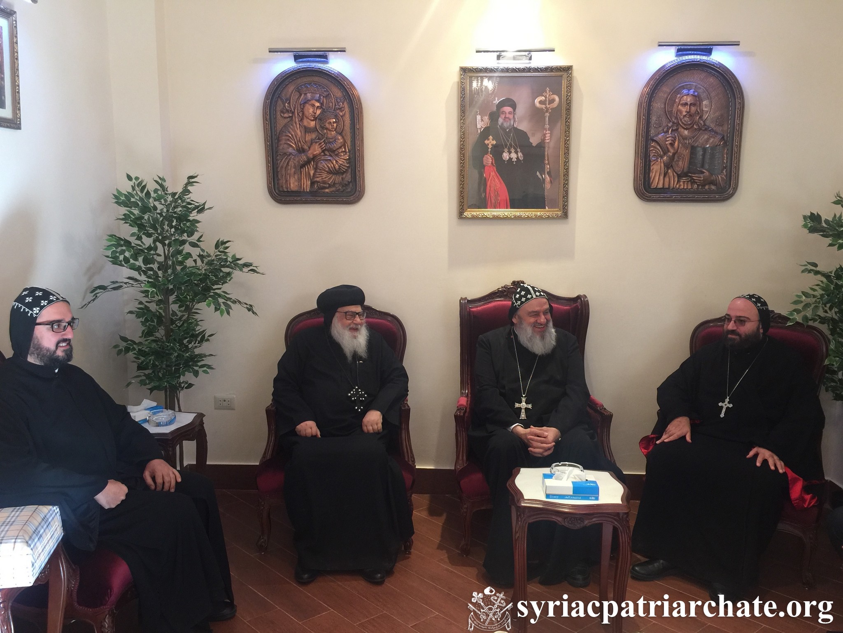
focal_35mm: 29
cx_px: 422
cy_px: 316
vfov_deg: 48.2
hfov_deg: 61.7
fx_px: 706
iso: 64
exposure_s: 1/17
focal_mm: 4.15
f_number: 2.2
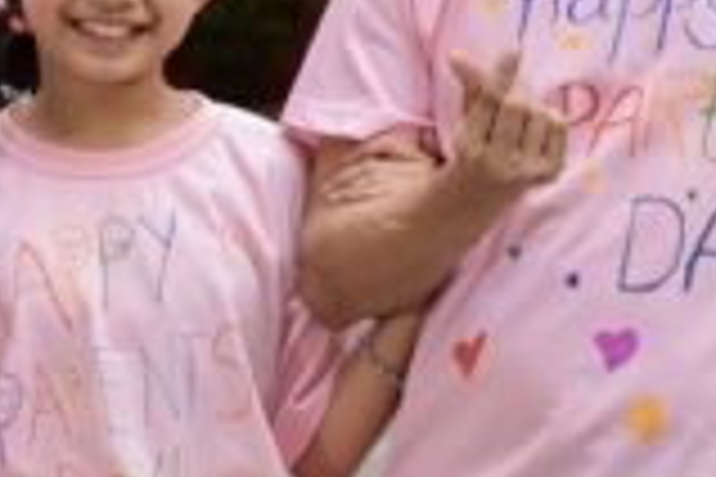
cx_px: 108
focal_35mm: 363
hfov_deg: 5.7
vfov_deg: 3.8
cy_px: 194
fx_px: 7219
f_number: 2.8
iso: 100
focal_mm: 50
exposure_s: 1/200
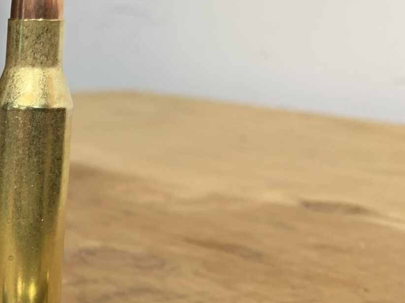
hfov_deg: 20.9
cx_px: -185
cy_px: 271
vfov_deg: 17.9
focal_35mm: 81
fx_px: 947
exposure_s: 1/60
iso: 125
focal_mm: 4.25
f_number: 1.8
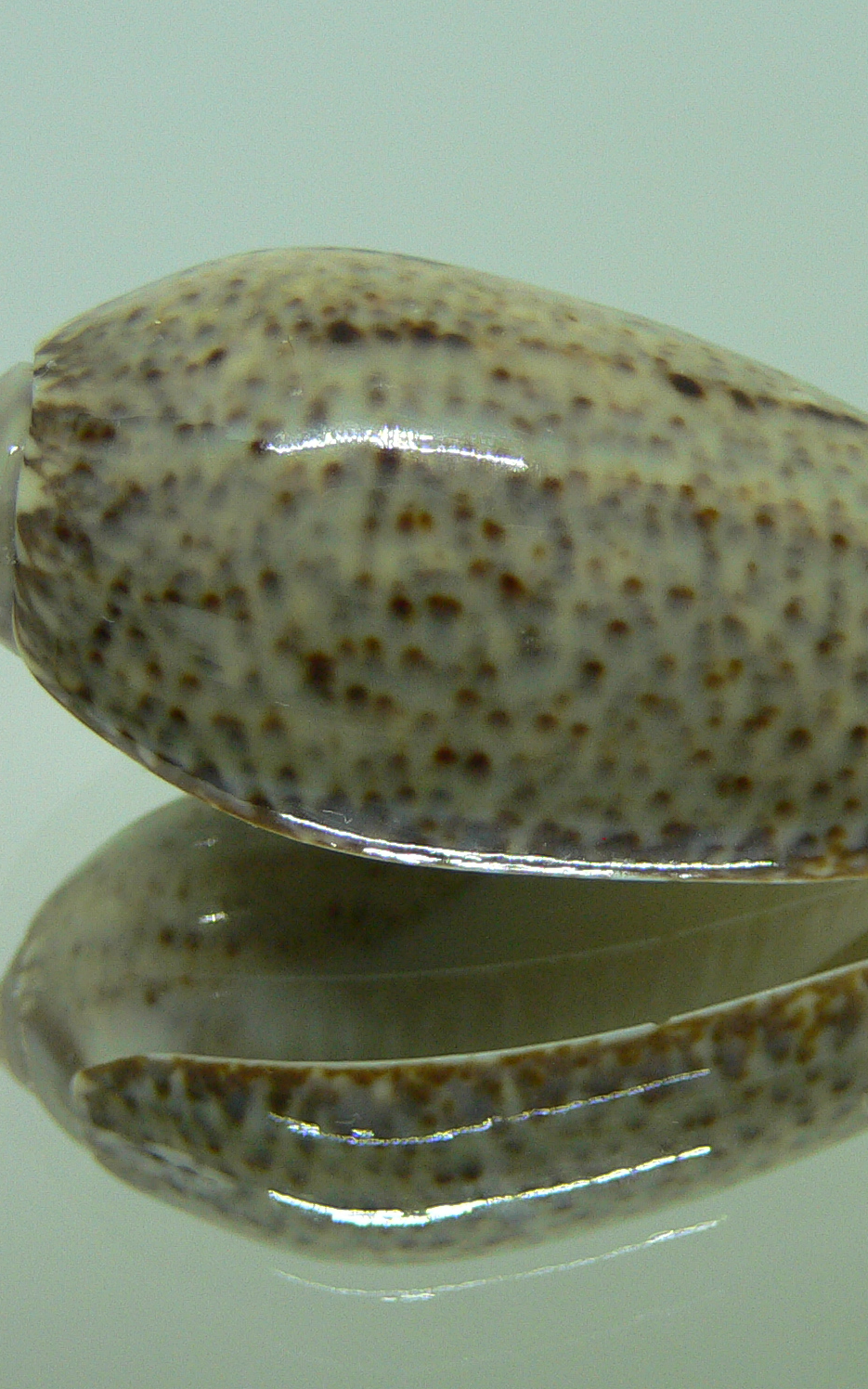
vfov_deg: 40.3
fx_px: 1892
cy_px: 700
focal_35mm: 50
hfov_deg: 25.8
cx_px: 499
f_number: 2.8
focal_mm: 4.6
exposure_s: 1/60
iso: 150
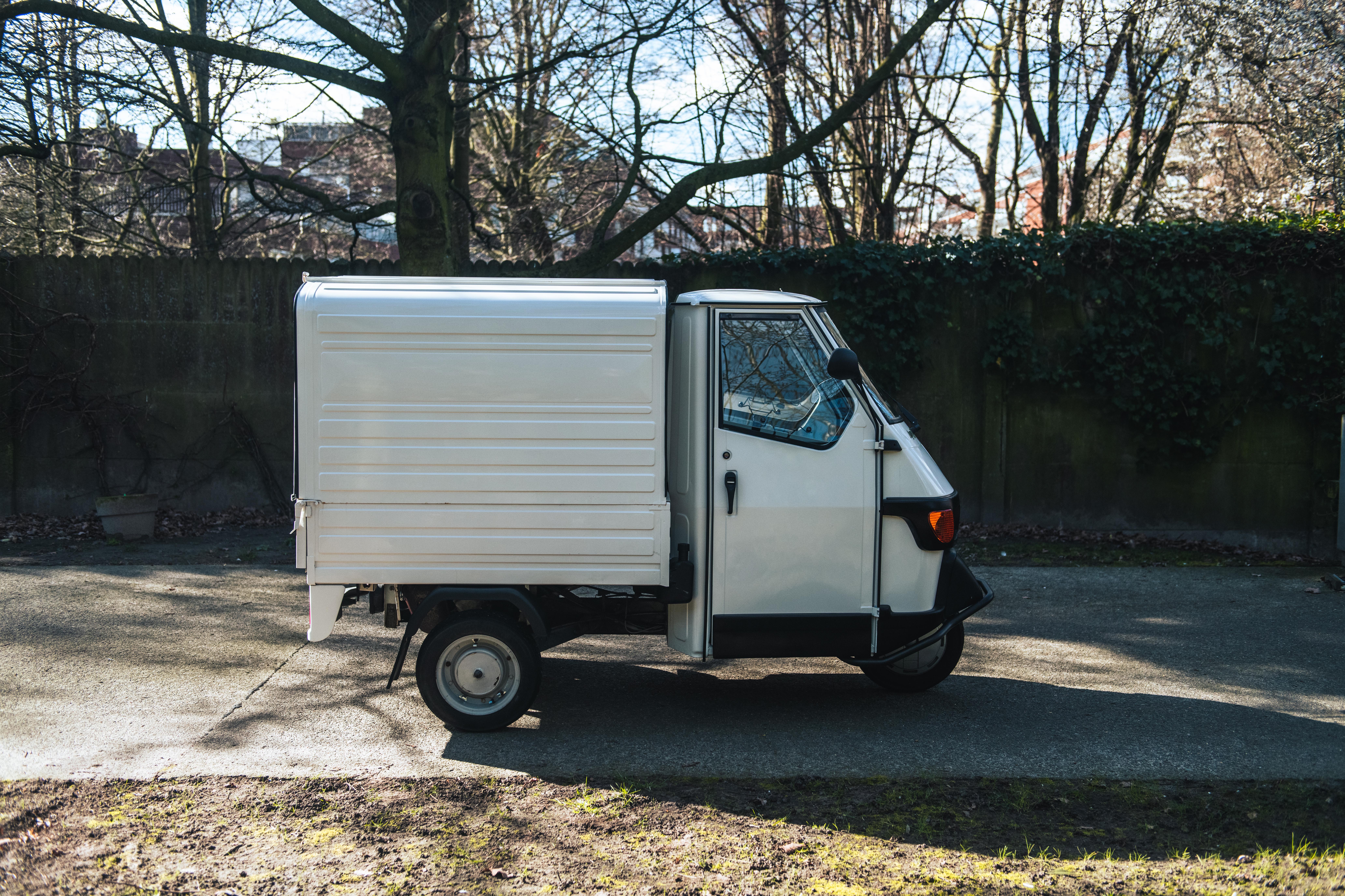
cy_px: 448
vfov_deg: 35.1
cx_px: 672
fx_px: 1420
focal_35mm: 38
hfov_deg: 50.7
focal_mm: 38
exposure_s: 1/640
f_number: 3.5
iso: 640
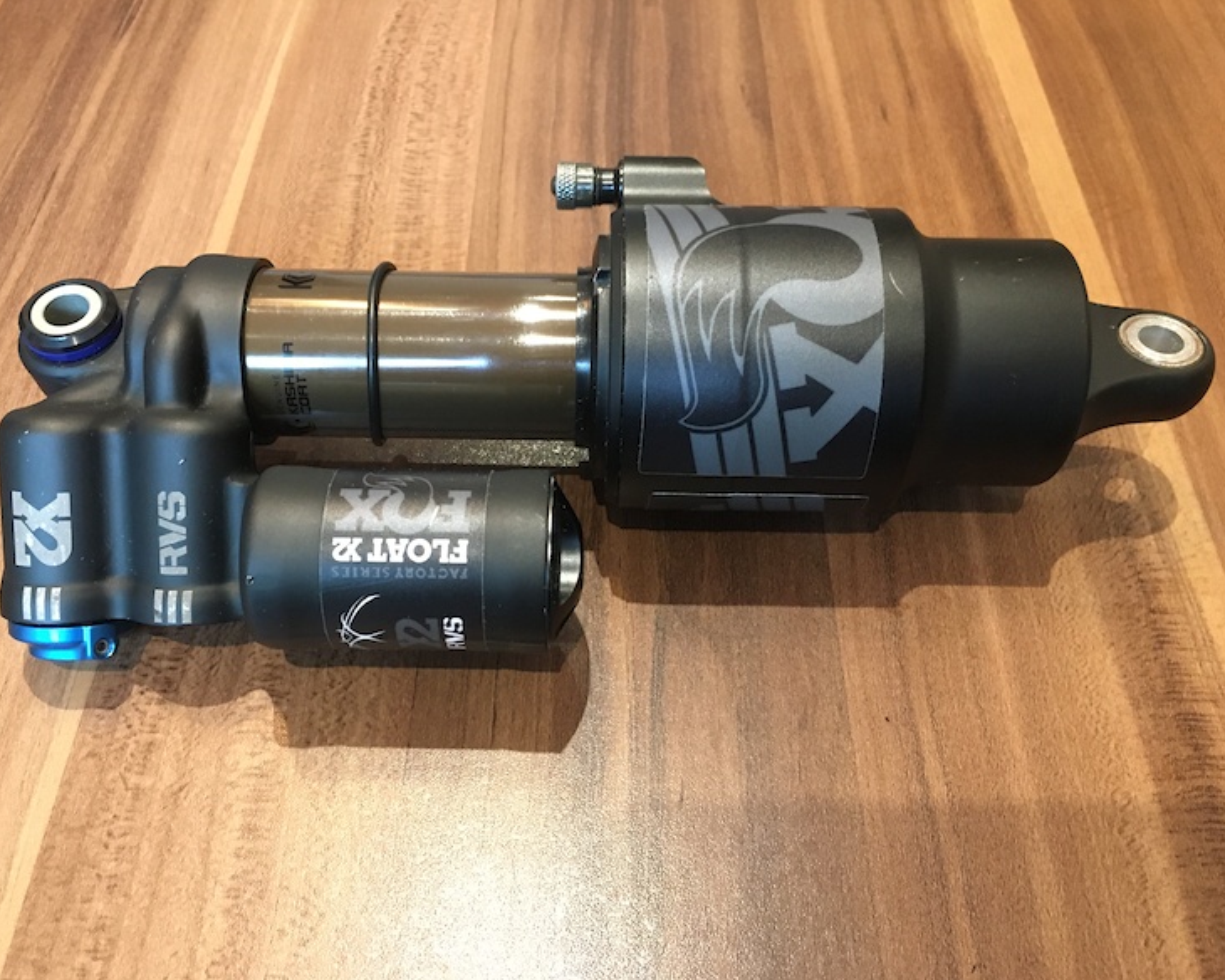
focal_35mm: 31
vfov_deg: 47.1
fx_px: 1124
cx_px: 576
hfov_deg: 57.1
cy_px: 502
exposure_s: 1/20
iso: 200
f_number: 2.2
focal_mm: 4.15
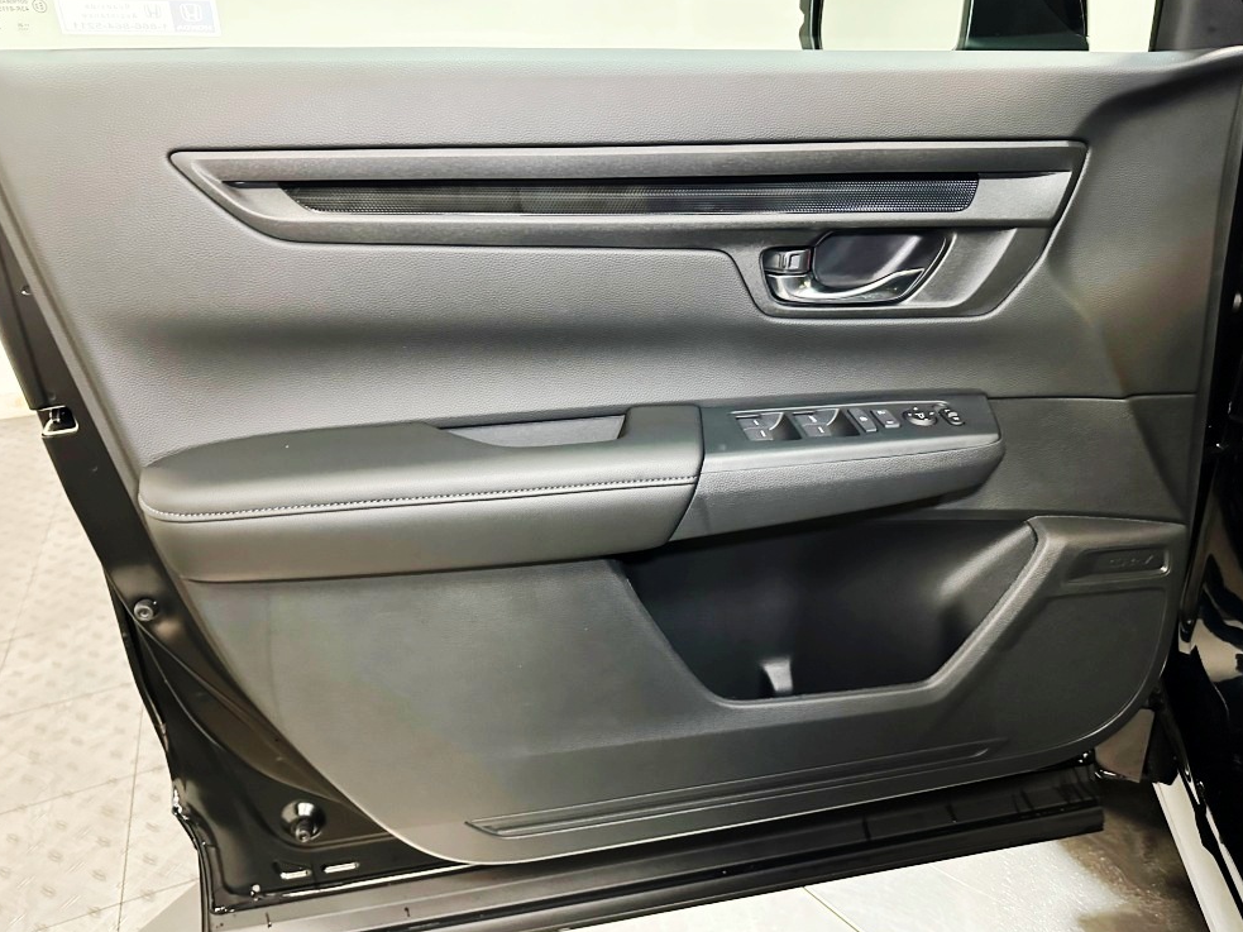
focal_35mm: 25
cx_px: 634
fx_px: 898
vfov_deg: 54.9
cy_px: 459
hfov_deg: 69.4
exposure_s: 1/40
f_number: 1.78
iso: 1000
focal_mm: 6.86
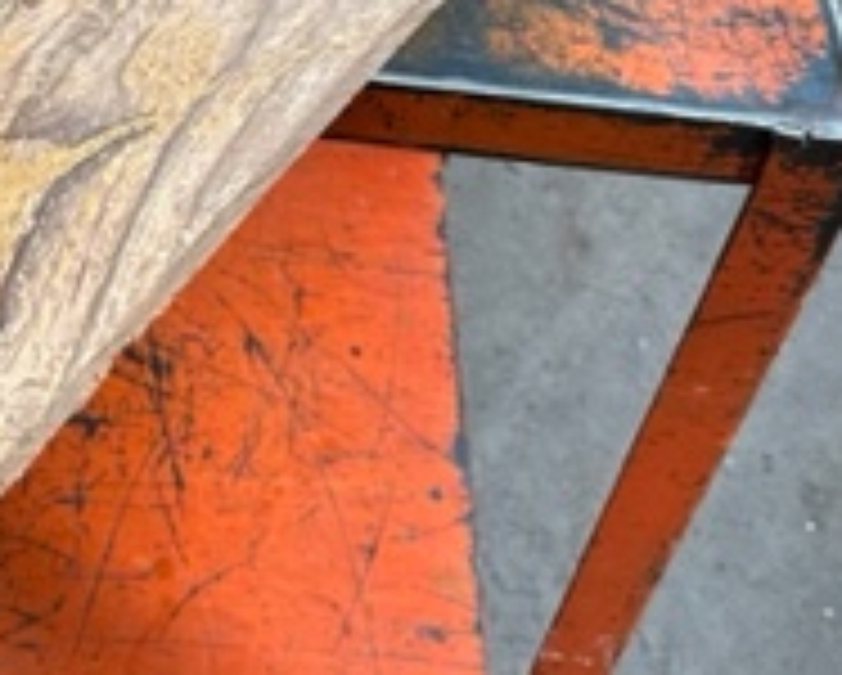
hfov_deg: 22.7
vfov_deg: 18.6
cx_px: -32
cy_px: -18
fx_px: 1996
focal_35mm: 80
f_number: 1.78
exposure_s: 1/121
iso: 100
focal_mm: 6.86
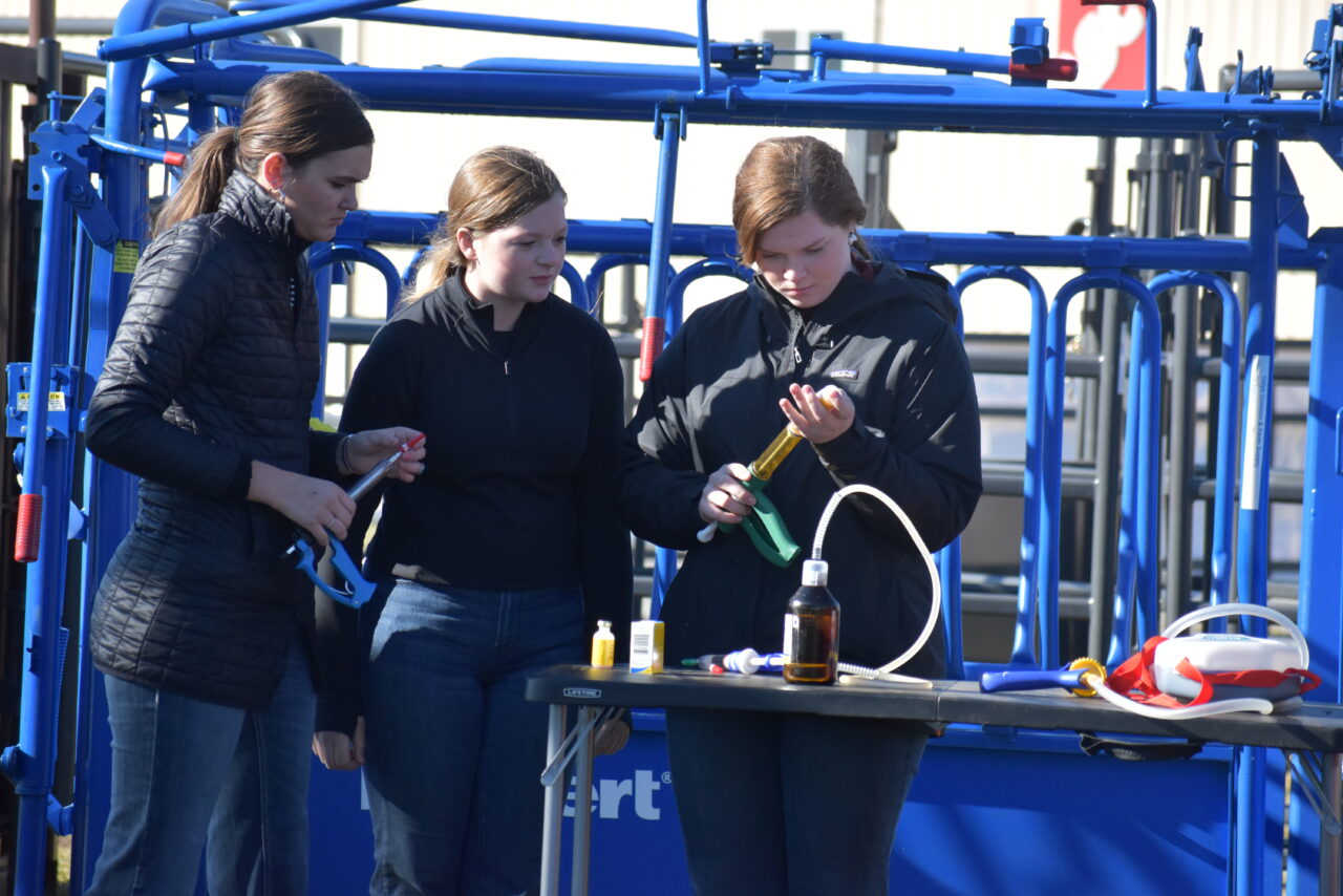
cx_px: 672
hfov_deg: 9.8
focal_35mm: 210
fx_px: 7835
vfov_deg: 6.5
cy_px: 448
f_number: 4.8
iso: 800
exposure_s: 1/2000
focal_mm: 140
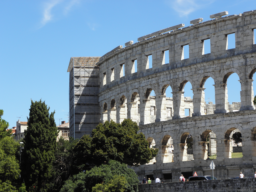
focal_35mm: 108
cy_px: 96
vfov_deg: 13.7
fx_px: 799
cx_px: 128
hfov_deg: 18.2
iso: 64
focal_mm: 19.25
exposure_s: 1/250
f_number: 5.6
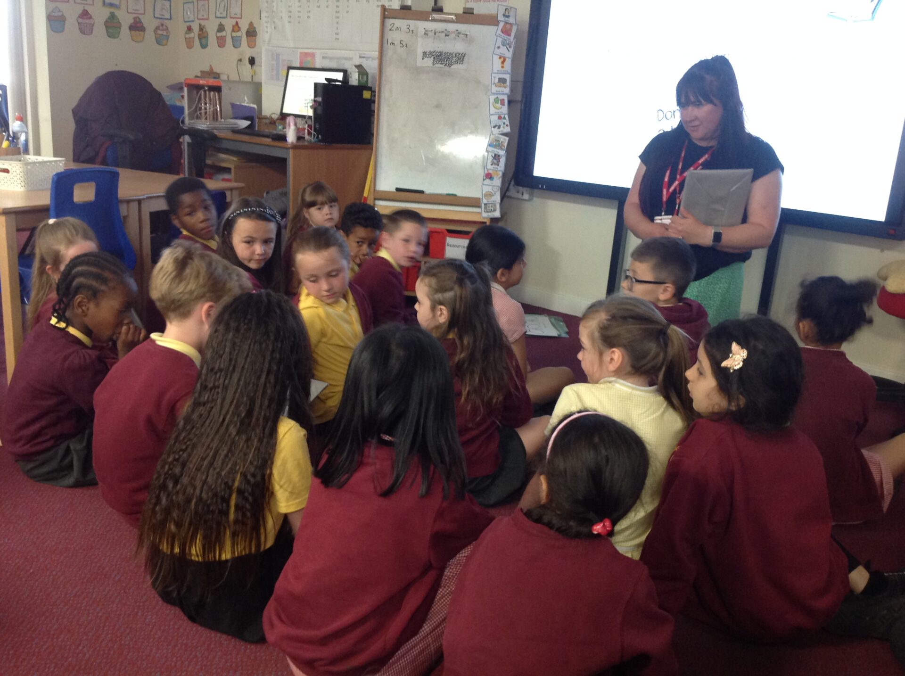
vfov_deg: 40.6
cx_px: 452
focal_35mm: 35
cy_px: 338
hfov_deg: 52.7
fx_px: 914
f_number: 2.4
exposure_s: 1/15
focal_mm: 4.28
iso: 200
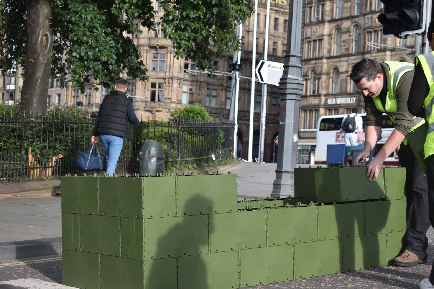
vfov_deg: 20.2
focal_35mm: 68
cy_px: 144
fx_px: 814
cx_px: 217
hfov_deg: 29.9
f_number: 7.1
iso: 200
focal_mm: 45
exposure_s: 1/250
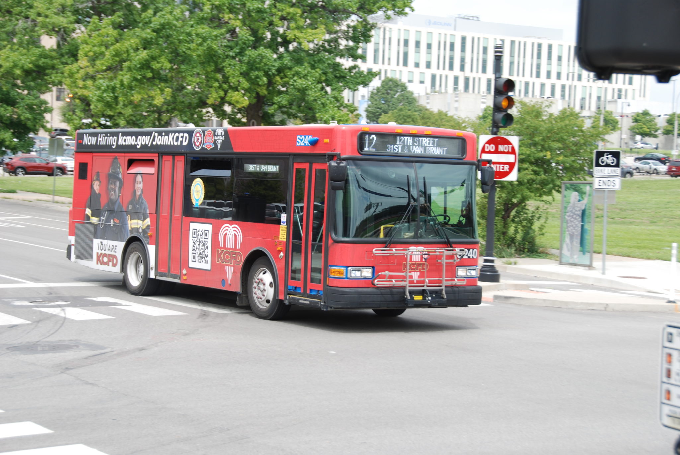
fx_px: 1418
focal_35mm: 75
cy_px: 228
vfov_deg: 18.2
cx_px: 340
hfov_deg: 27.0
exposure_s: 1/200
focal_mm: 50
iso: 100
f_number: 7.1
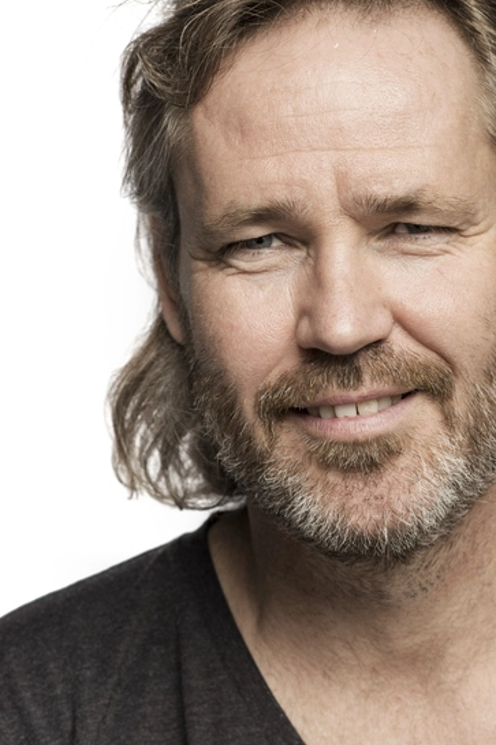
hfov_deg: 8.8
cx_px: 368
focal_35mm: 156
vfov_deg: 13.1
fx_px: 3226
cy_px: 528
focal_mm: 85
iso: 100
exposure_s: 1/160
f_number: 6.3
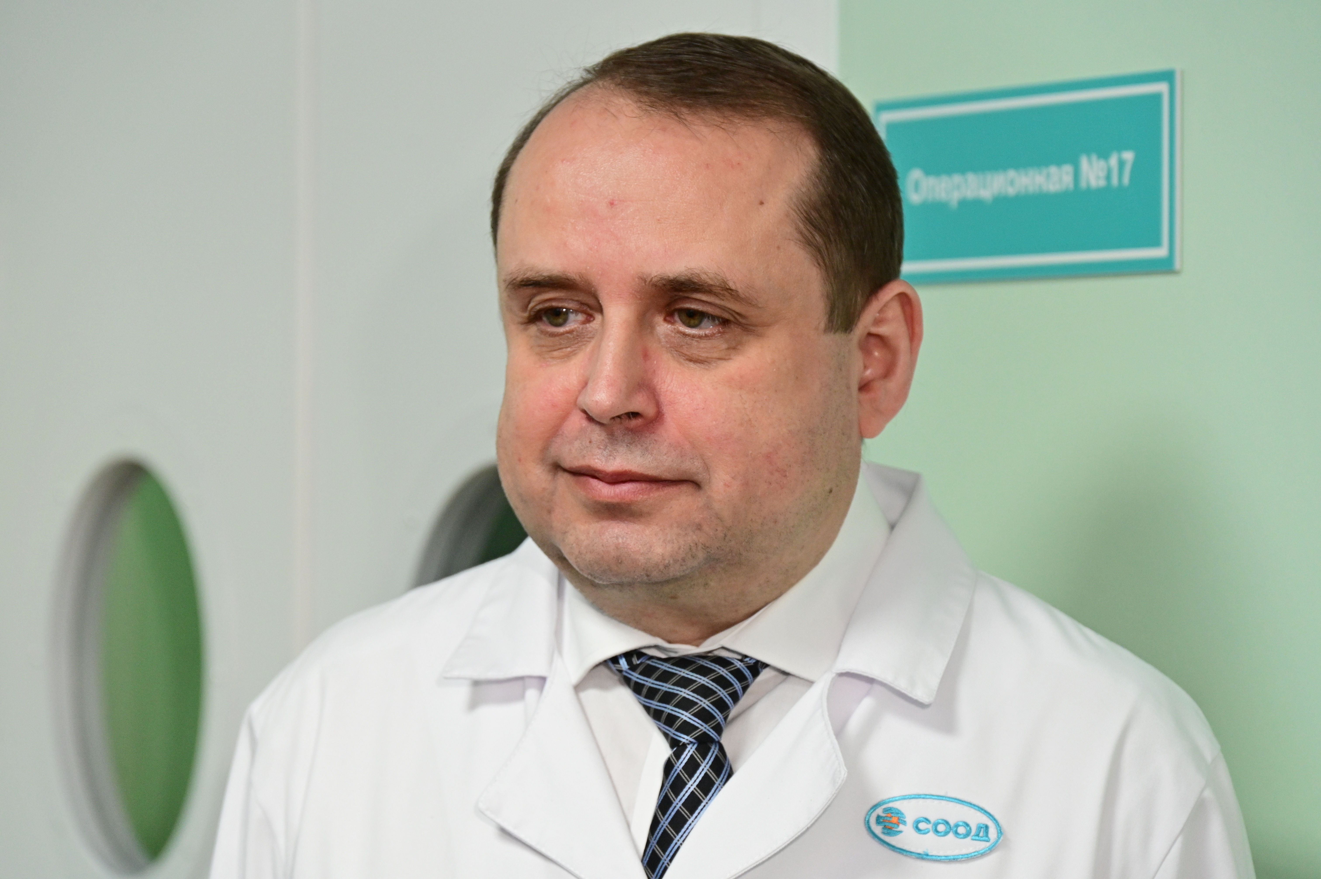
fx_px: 5134
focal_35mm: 140
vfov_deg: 9.8
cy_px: 440
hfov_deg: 14.7
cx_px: 660
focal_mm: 140
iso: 3200
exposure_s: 1/160
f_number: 6.3
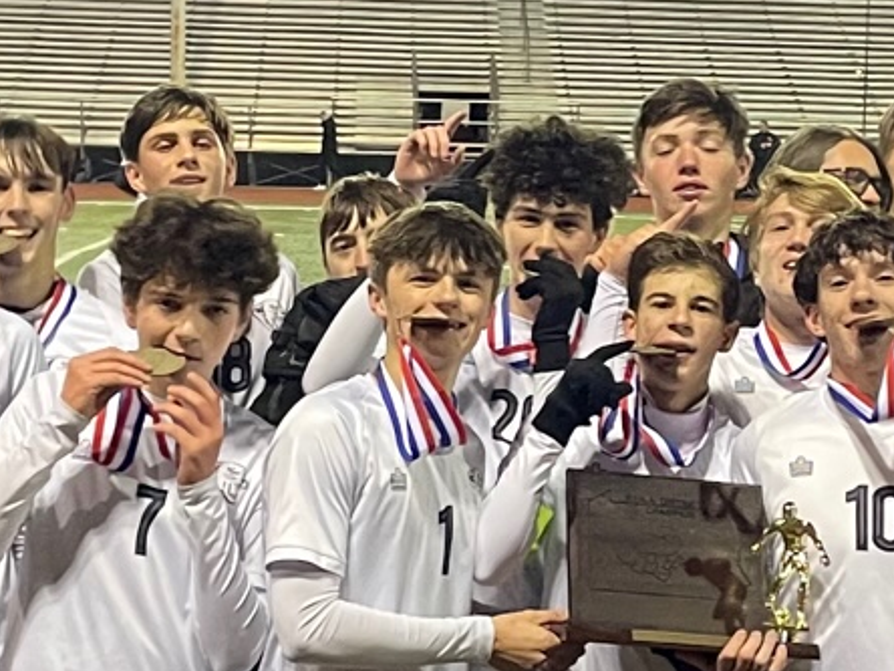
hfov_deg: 16.6
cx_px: 652
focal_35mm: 118
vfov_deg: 12.6
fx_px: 3047
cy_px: 367
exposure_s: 1/60
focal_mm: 4.2
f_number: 1.6
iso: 250
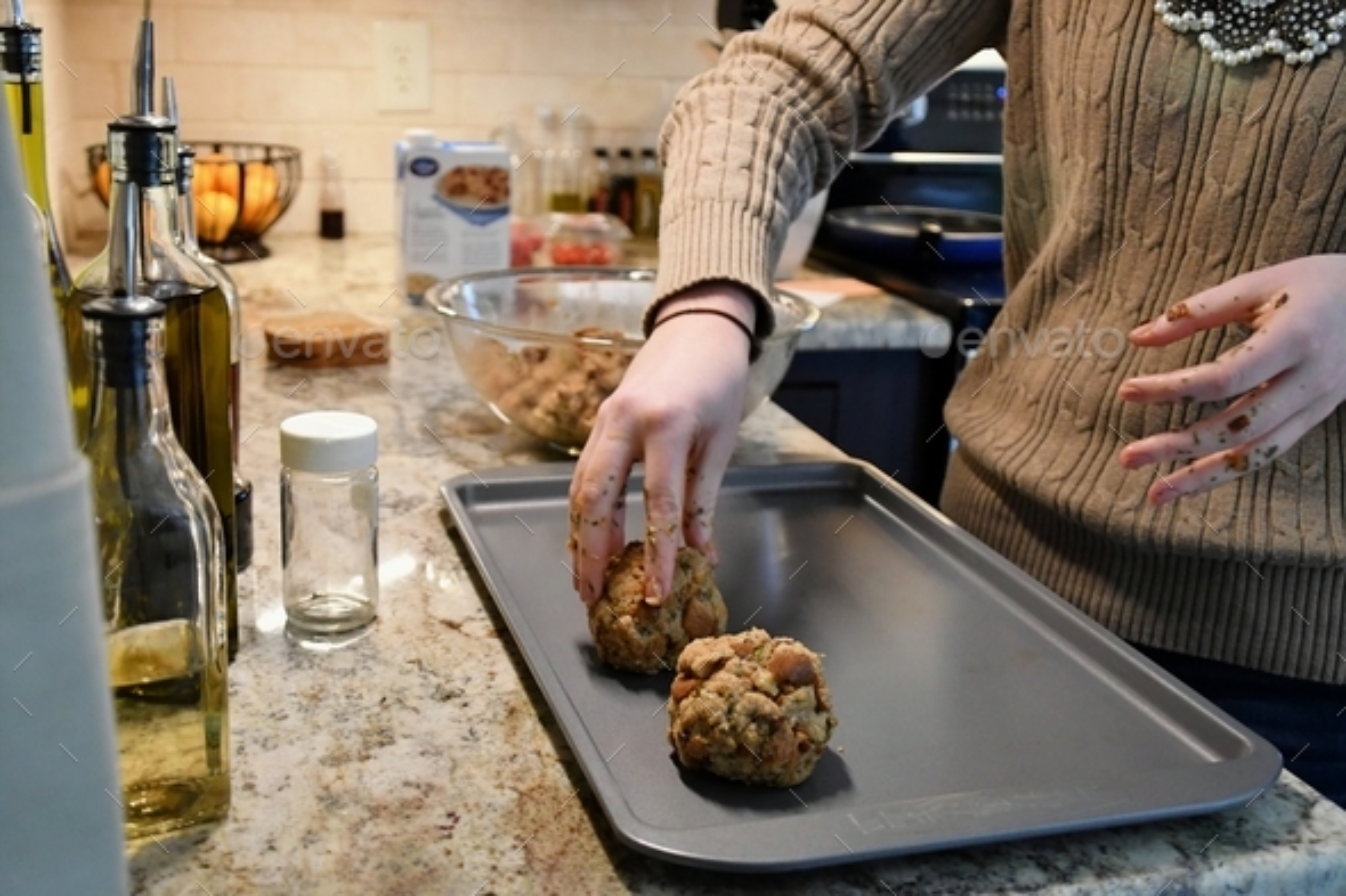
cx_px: 673
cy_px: 448
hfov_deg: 49.6
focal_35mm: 39
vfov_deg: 34.2
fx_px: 1458
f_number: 3.8
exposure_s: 1/50
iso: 2500
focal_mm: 26
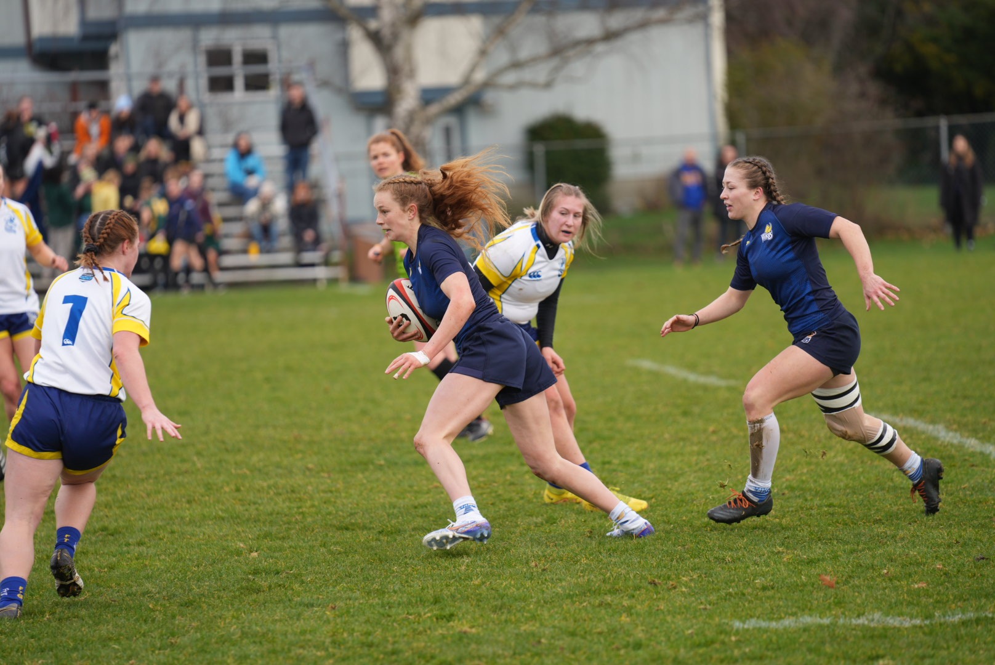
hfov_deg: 10.3
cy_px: 332
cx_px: 498
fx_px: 5532
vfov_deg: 6.9
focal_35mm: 200
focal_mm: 200
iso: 160
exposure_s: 1/1000
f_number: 2.8
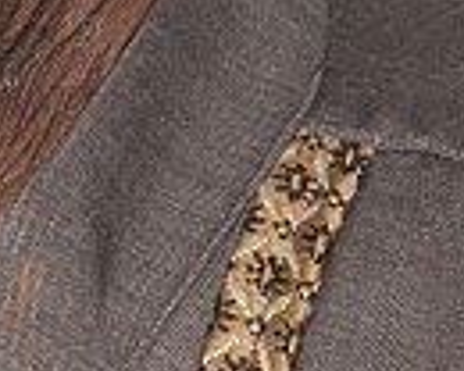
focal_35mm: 501
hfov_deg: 3.9
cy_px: -221
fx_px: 6880
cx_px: -39
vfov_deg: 3.1
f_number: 6.3
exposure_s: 1/200
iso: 640
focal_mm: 68
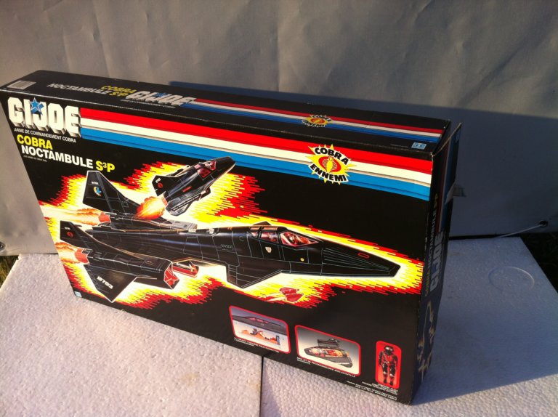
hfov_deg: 52.7
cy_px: 208
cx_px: 279
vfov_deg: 40.6
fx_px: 563
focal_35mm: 35
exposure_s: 1/520
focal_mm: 3.85
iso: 80
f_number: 2.8
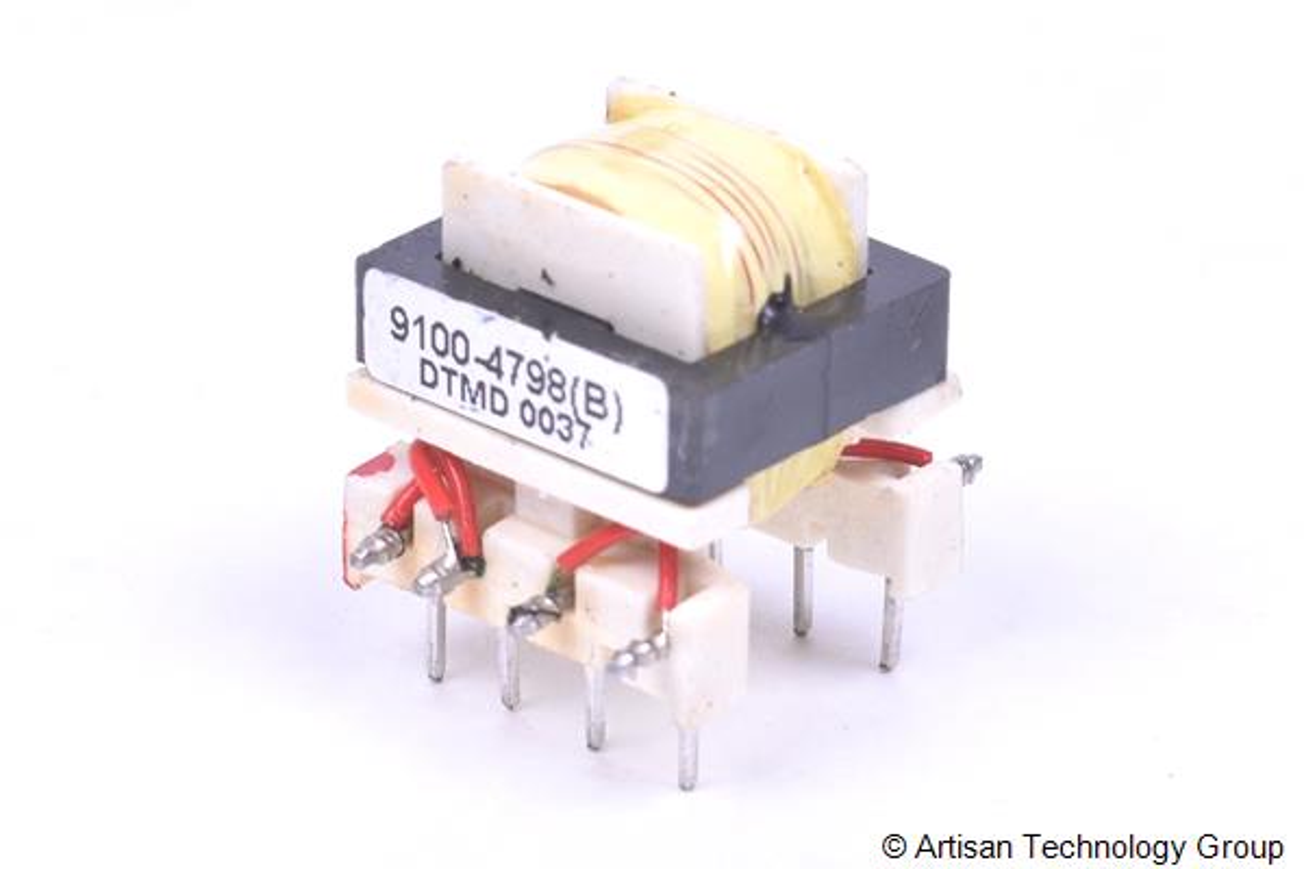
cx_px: 652
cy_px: 434
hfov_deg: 24.6
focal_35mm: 82
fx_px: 2988
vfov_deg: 16.6
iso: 200
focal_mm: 55
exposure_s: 1/200
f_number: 11
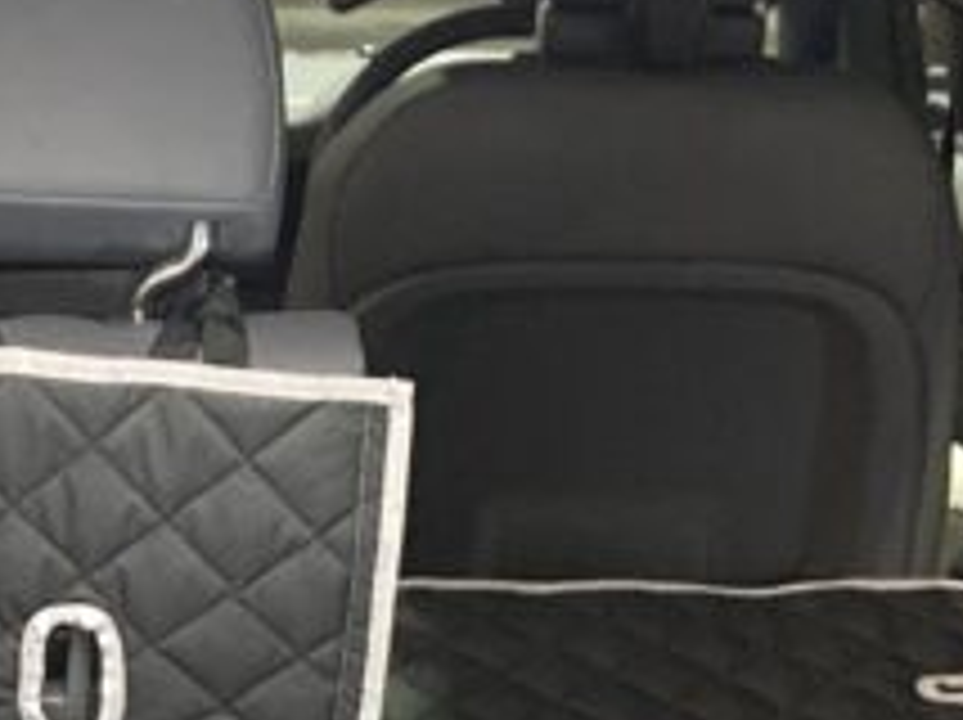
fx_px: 3724
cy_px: 904
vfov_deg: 10.8
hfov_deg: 14.6
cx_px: 130
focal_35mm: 134
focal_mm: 3.99
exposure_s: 1/25
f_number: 1.8
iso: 500
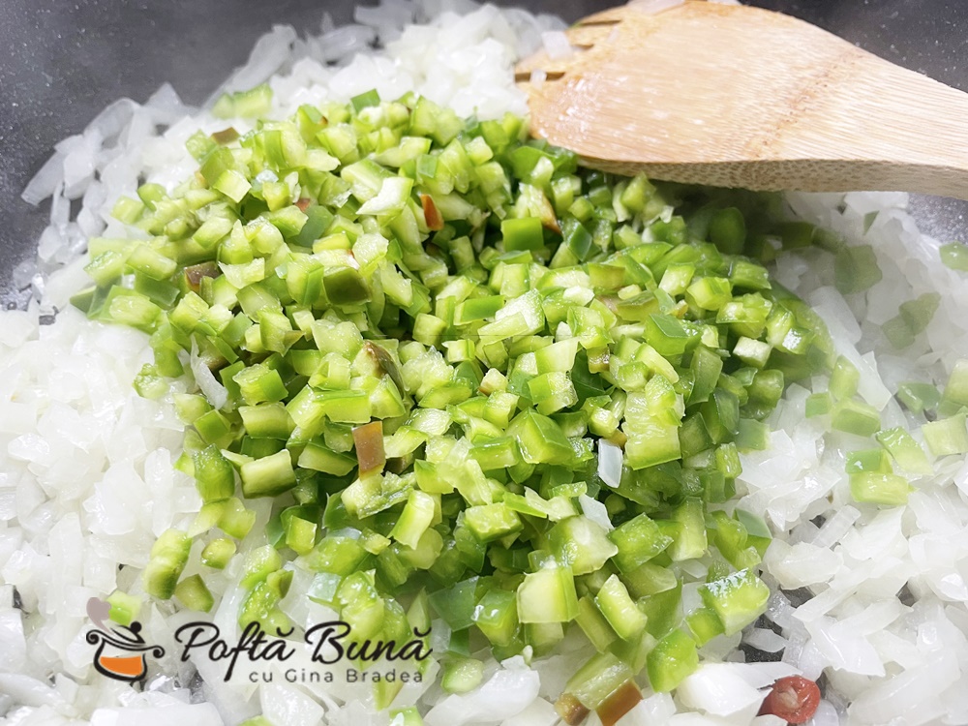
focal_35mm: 26
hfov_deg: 67.3
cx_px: 484
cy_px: 363
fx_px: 727
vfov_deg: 53.1
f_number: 1.6
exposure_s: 1/50
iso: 64
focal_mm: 4.2
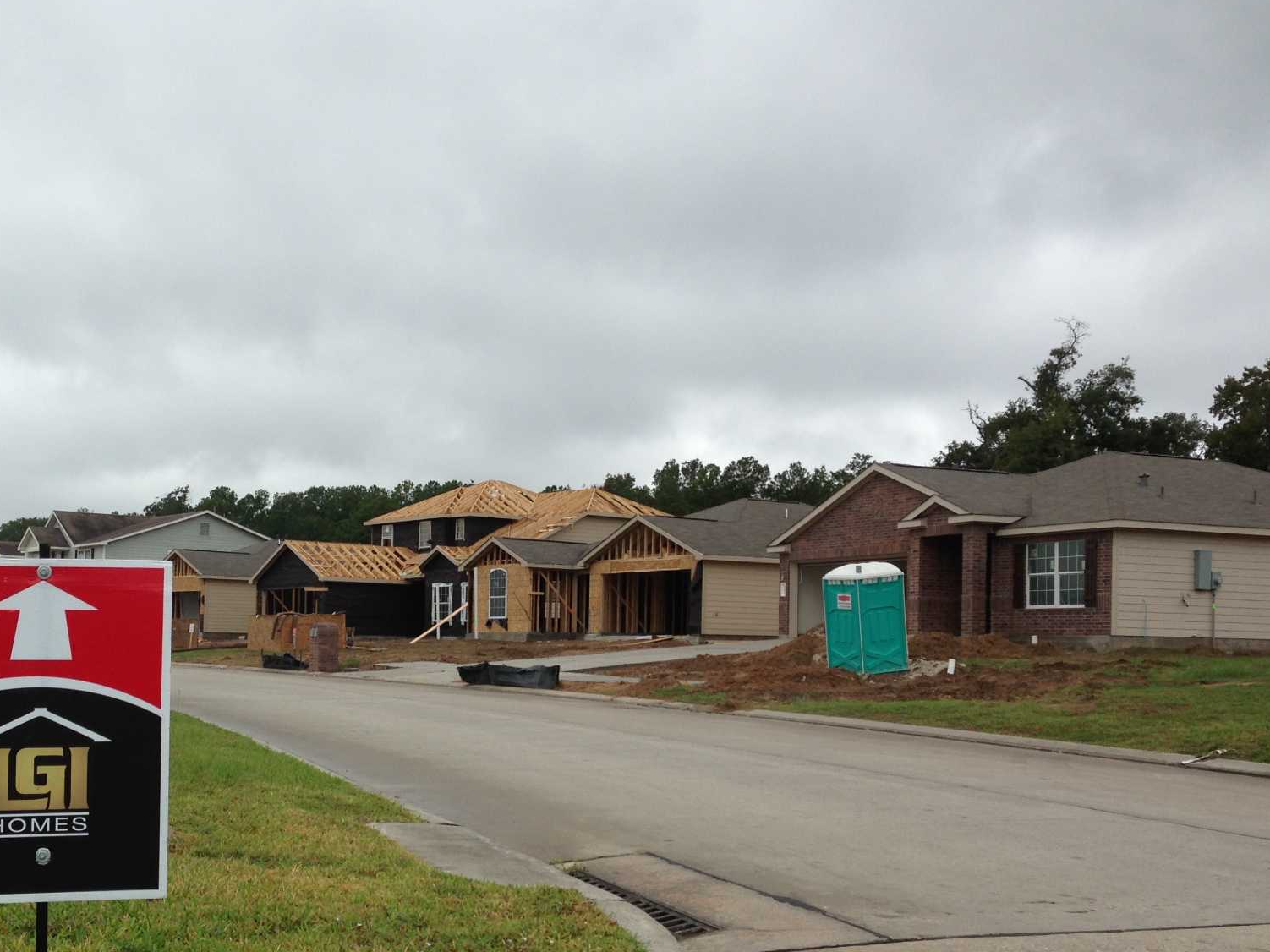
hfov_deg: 41.6
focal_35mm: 45
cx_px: 441
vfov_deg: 32.0
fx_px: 1651
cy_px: 600
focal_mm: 4.13
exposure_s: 1/609
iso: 50
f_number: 2.4
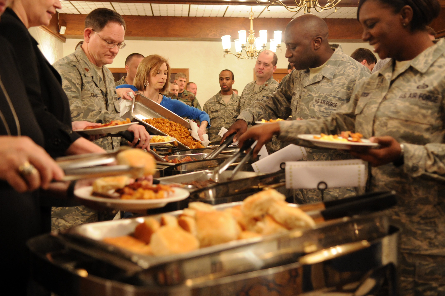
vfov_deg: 31.8
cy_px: 148
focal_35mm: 42
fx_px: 519
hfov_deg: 46.4
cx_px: 222
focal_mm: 28
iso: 1000
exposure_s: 1/30
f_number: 2.8
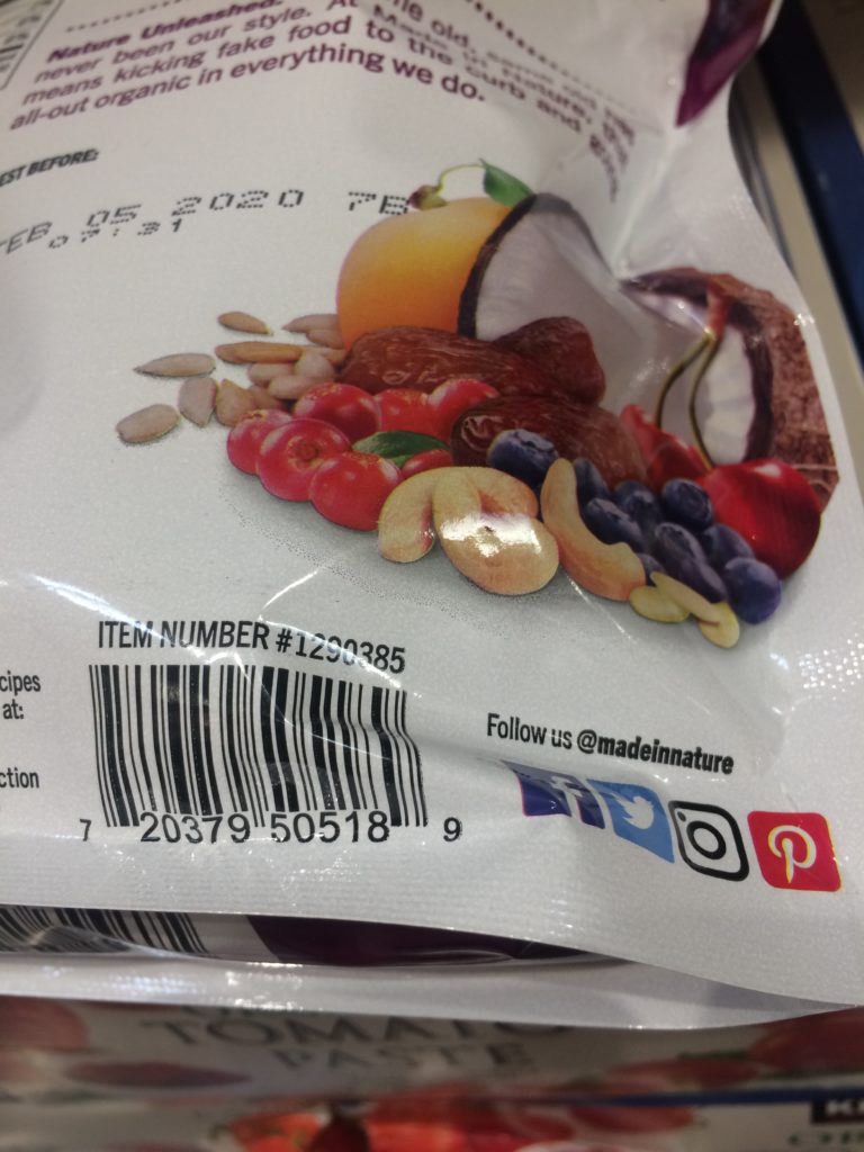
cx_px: 432
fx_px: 965
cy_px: 576
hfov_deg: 48.2
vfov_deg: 61.7
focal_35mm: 29
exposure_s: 1/30
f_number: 2.2
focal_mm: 4.15
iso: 32
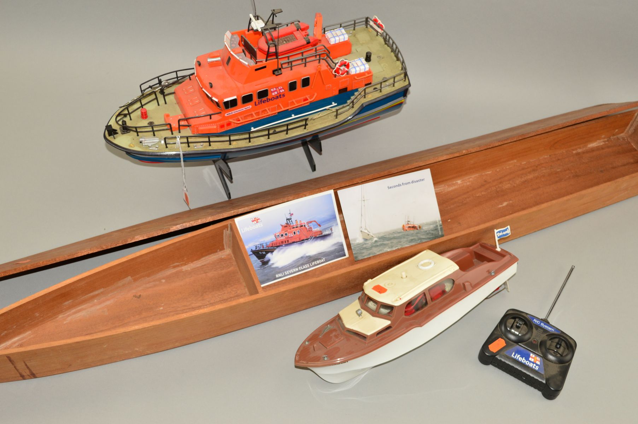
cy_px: 212
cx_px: 319
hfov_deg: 43.6
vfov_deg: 29.8
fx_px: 797
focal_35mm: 45
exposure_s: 1/60
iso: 200
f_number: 8
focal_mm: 30
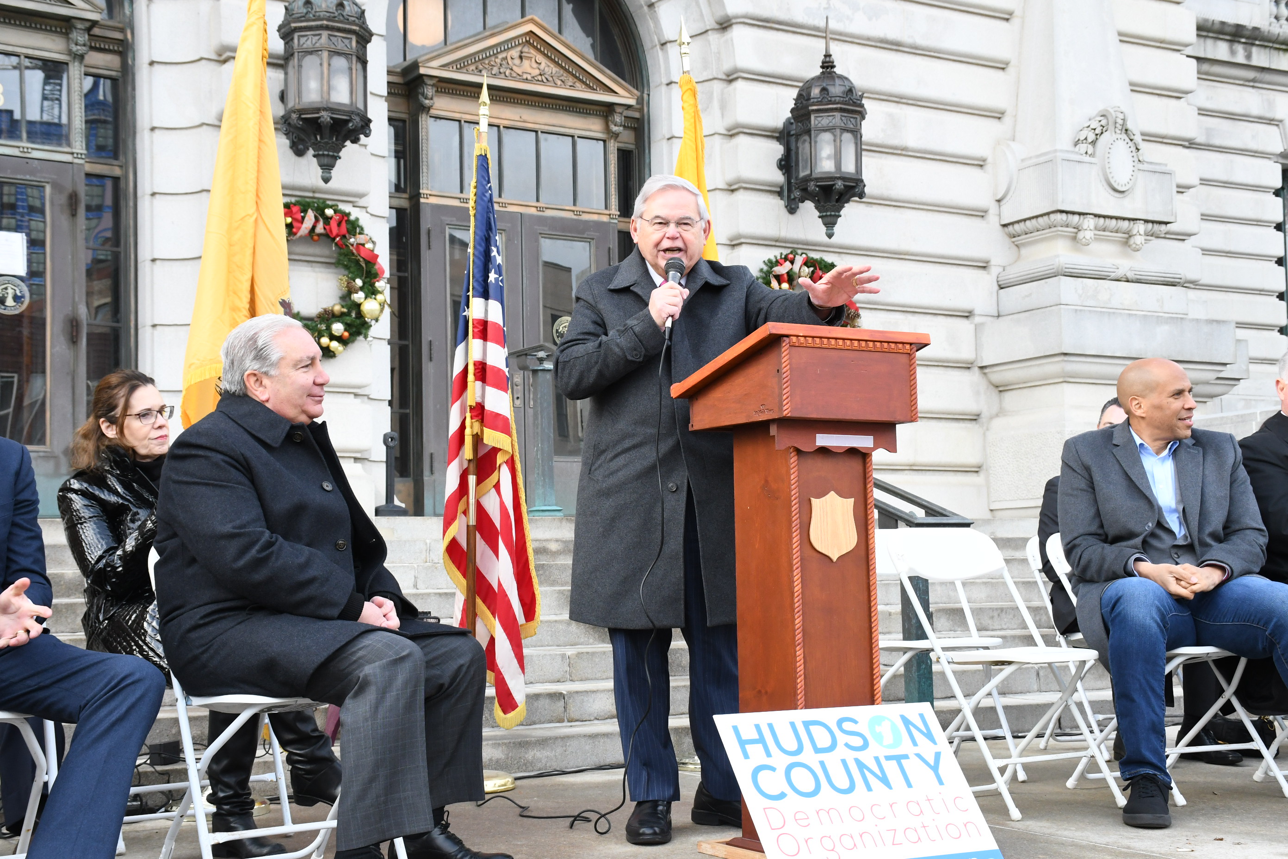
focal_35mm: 51
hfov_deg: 38.9
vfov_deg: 26.5
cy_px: 430
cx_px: 644
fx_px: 1825
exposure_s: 1/320
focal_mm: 34
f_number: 9
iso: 1250
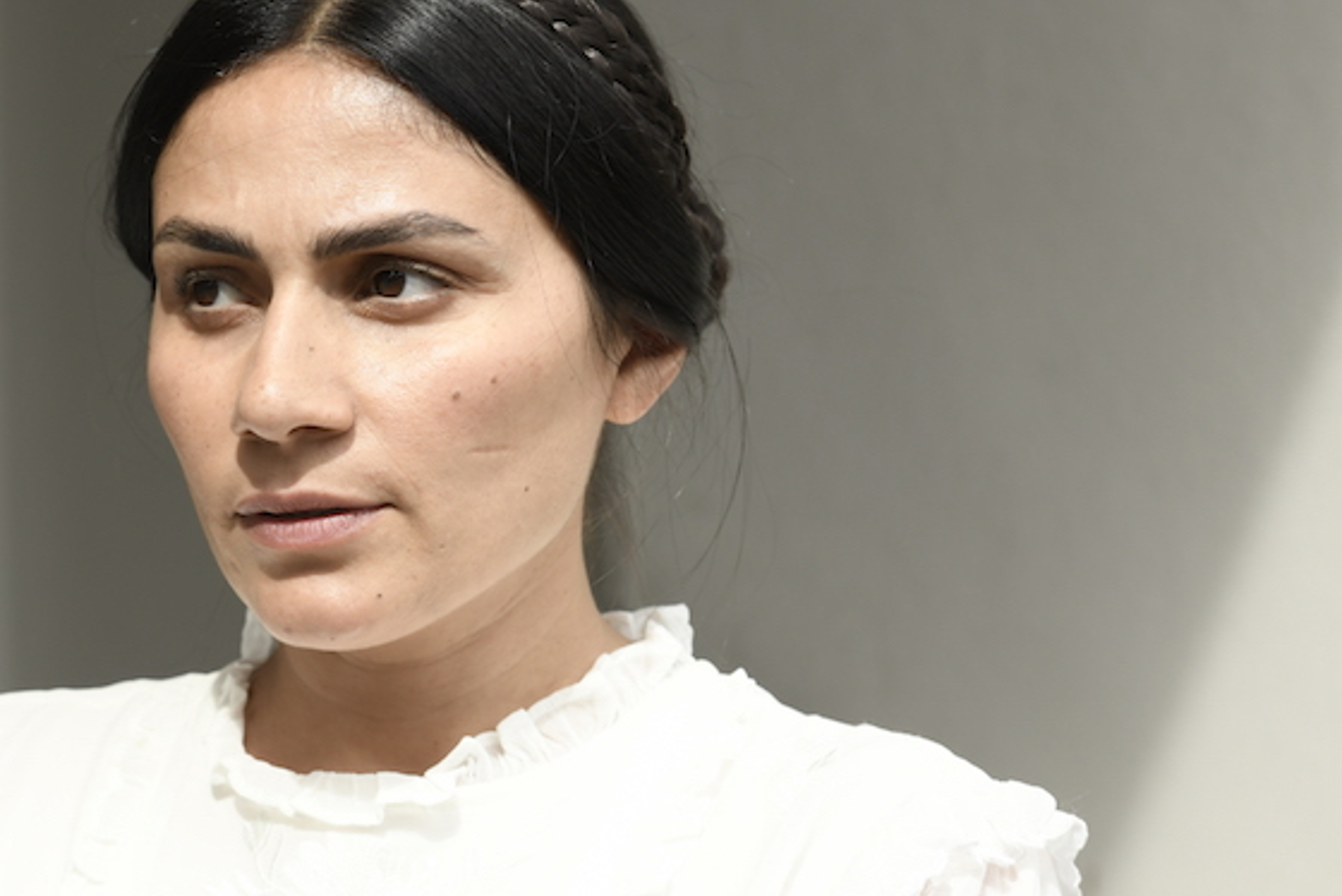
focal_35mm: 200
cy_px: 571
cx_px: 259
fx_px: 7459
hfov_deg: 10.2
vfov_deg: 6.9
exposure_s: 1/640
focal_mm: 112
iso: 320
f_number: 5.6
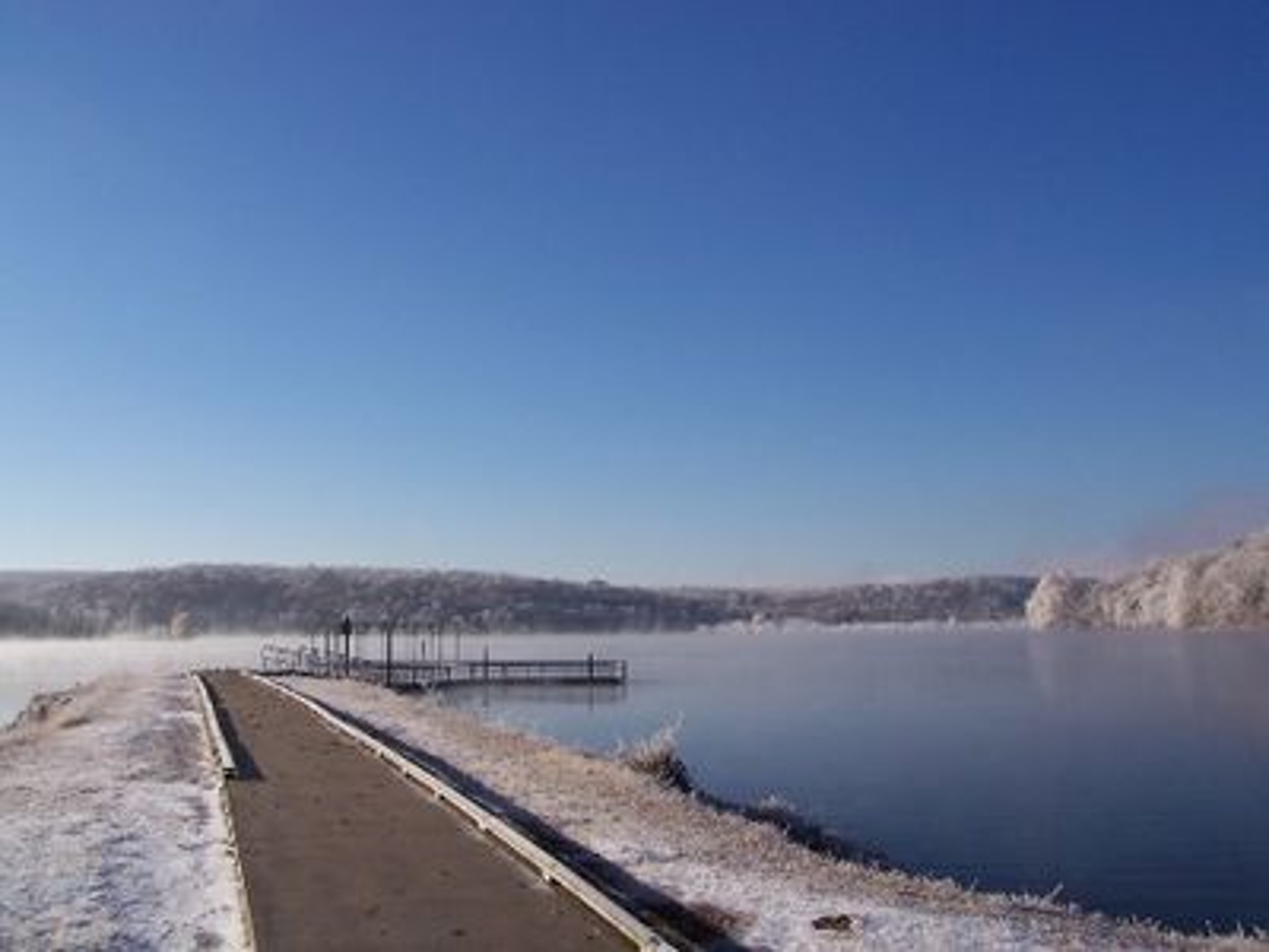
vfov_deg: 41.8
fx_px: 1246
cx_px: 634
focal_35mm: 34
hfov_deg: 54.0
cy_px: 476
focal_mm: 5.6
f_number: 5.6
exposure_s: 1/750
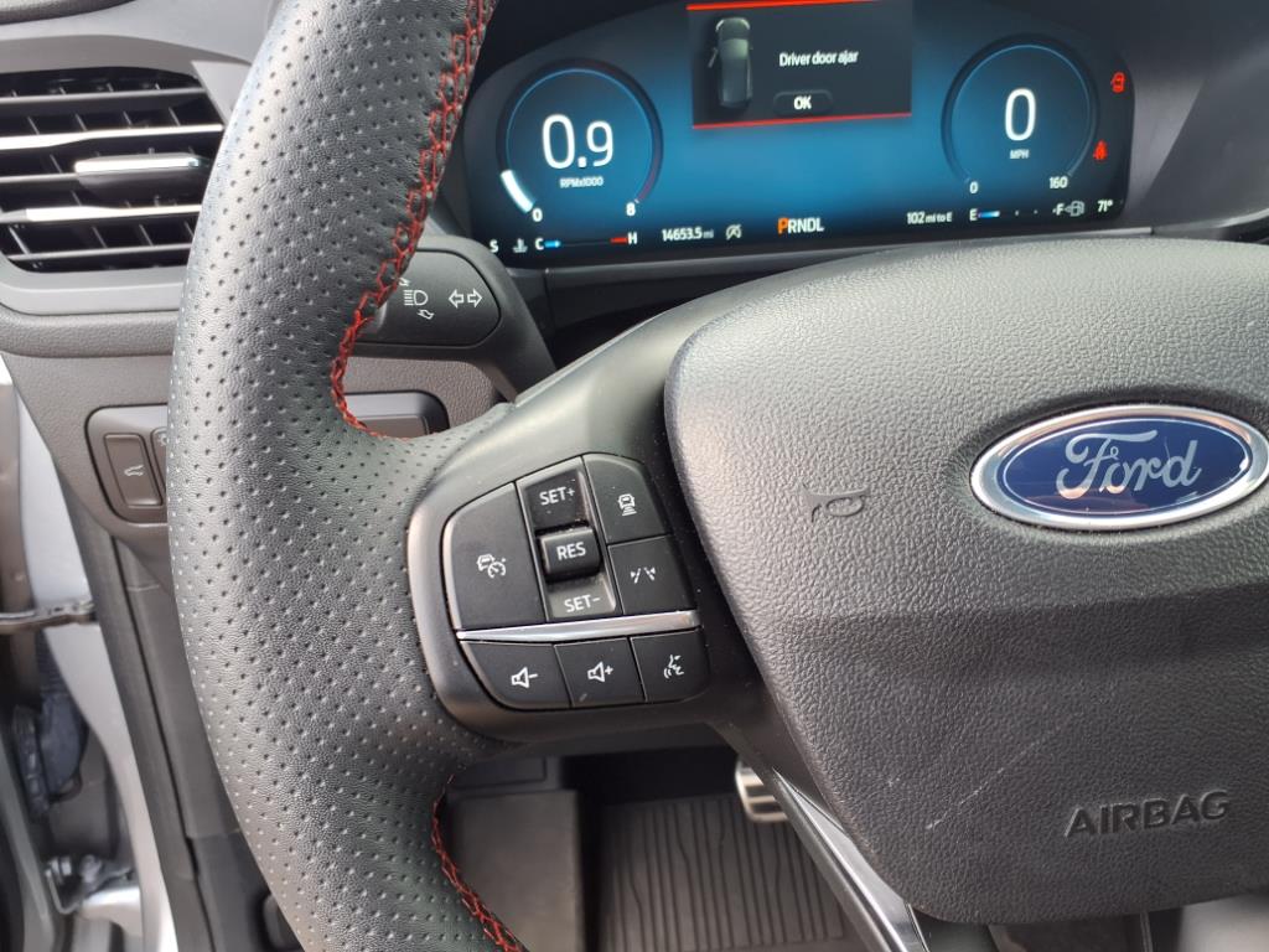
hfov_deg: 65.3
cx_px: 634
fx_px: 990
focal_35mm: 27
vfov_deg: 51.4
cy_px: 476
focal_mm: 3.58
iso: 40
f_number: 1.9
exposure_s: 1/60.2
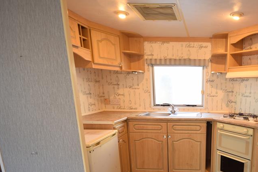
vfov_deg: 51.1
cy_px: 127
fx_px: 172
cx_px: 198
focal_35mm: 24
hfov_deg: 68.3
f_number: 4
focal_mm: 10
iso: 200
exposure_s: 1/15
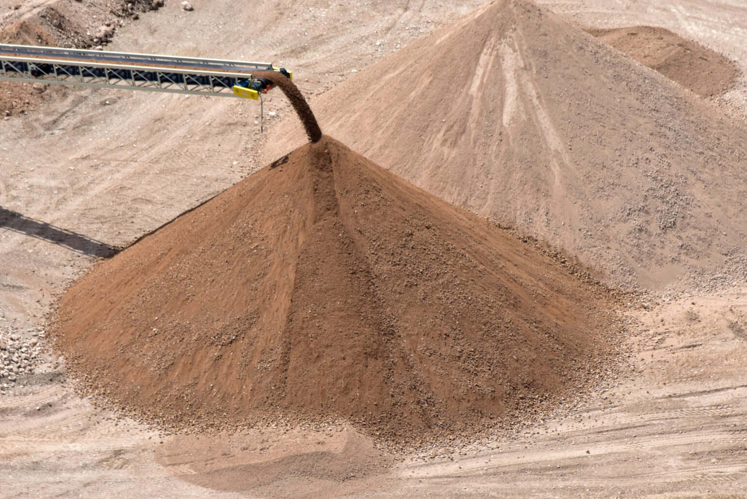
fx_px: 8656
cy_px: 218
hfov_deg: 4.9
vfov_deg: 3.3
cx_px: 342
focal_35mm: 417
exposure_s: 1/2000
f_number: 9
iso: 1000
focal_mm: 250
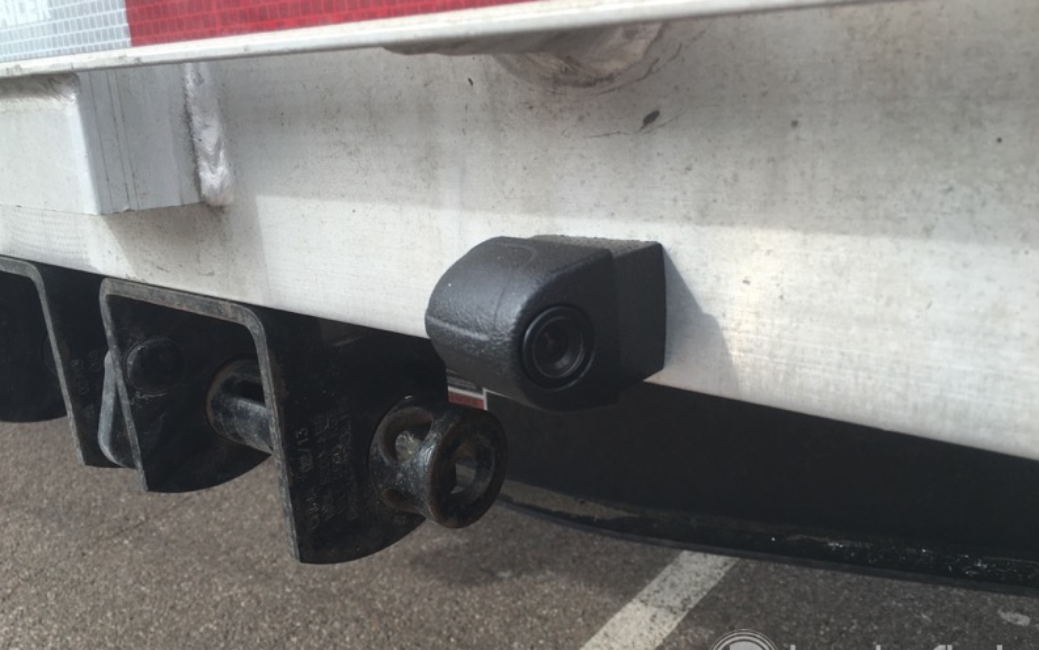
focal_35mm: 31
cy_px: 353
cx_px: 518
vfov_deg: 40.6
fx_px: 878
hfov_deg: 61.2
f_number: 2.2
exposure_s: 1/549
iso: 25
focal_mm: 4.15
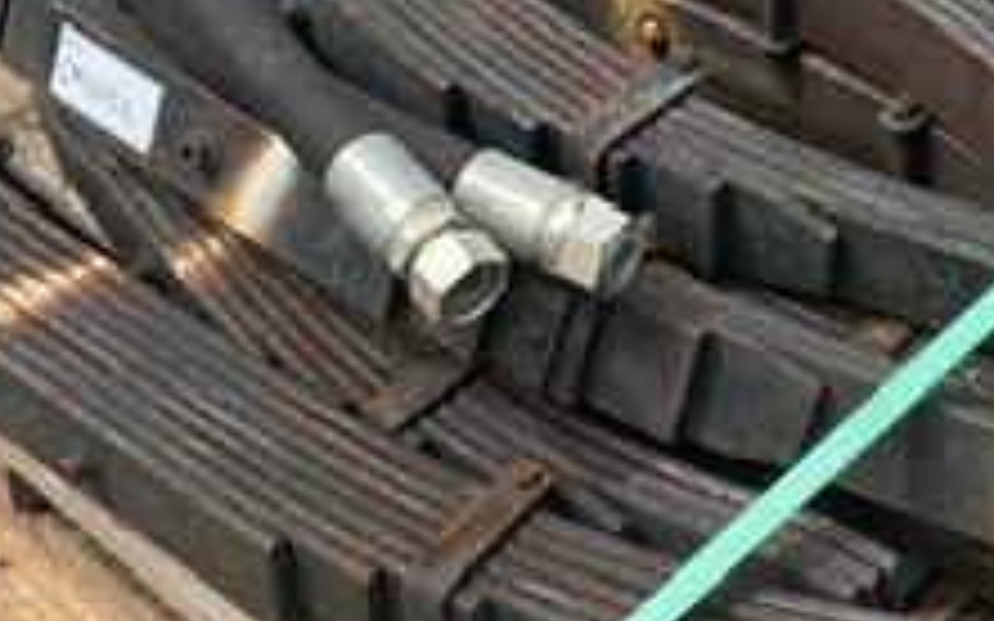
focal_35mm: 89
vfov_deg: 14.5
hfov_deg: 23.2
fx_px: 2410
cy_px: 27
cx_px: 657
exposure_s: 1/1412
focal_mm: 3
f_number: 1.8
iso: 16
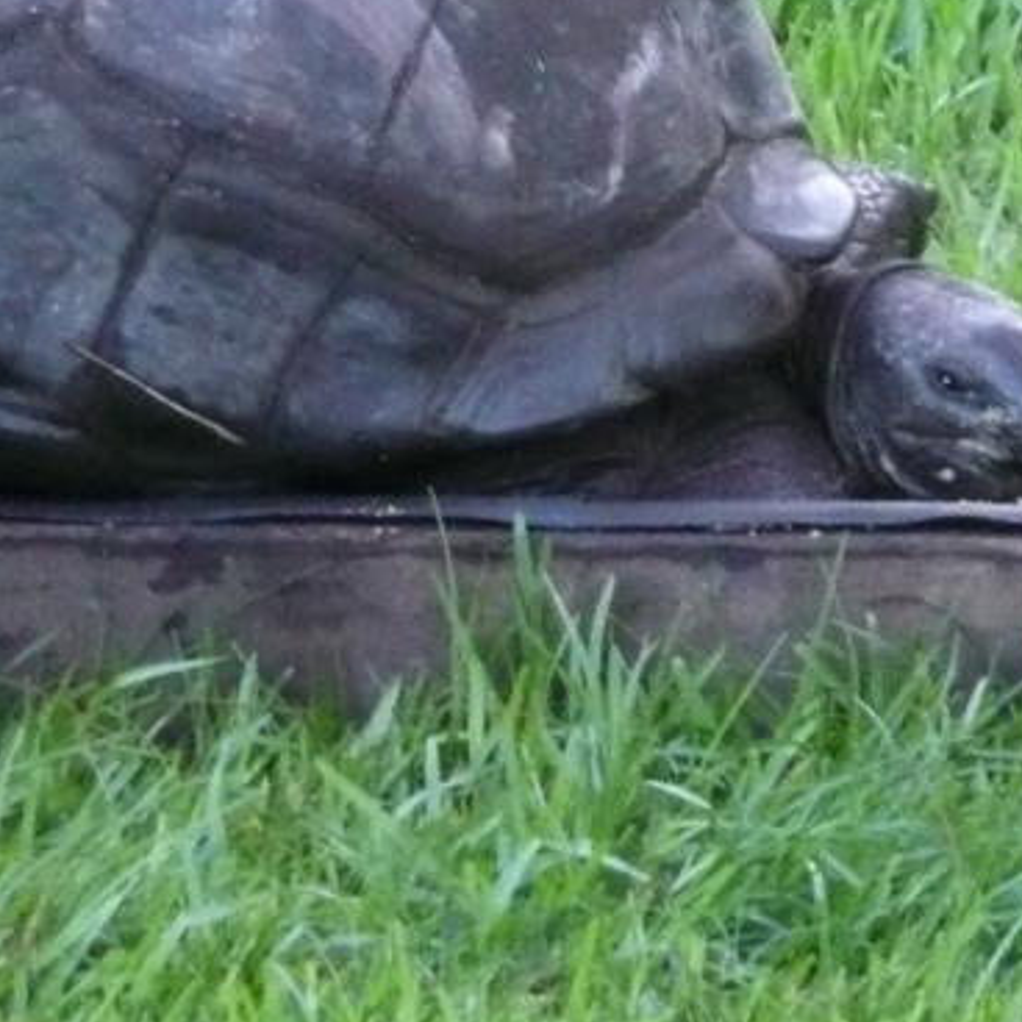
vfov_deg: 2.9
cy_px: 117
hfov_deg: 2.9
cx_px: 569
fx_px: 20442
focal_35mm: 612
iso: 500
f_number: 4.8
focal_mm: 32.7
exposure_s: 1/30
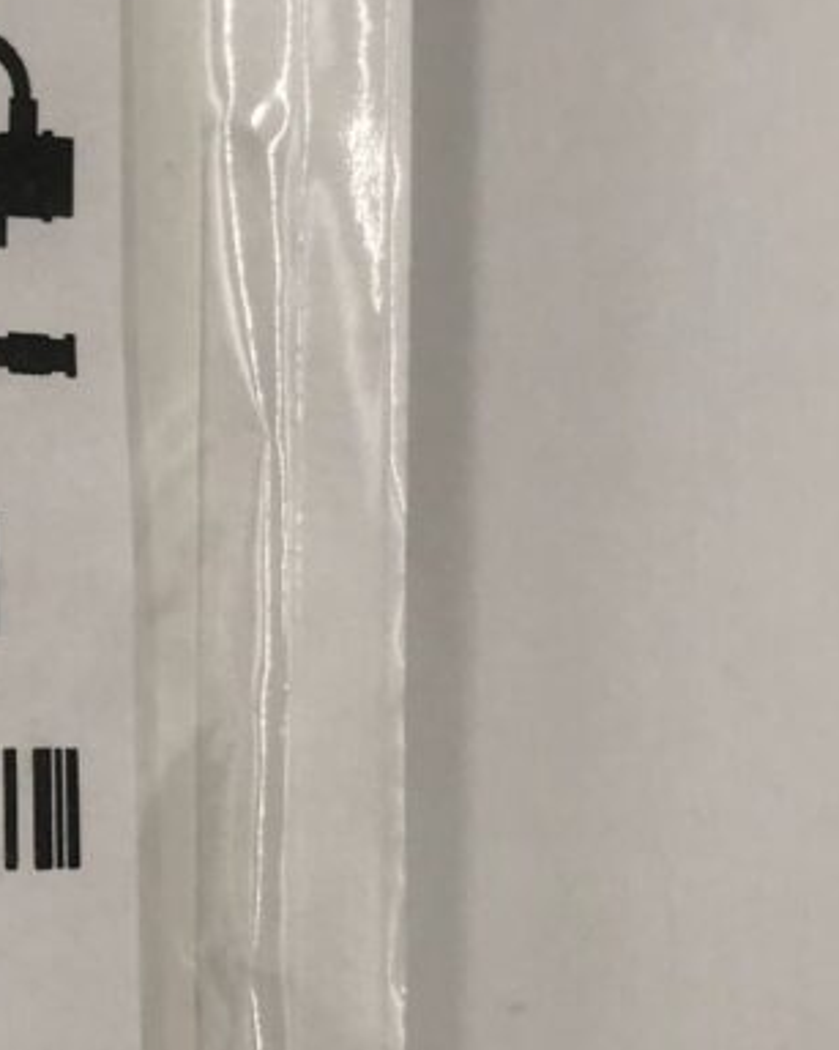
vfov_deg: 20.2
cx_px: -243
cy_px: 597
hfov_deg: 15.4
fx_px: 2950
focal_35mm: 95
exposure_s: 1/201
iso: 20
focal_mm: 3.99
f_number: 1.8
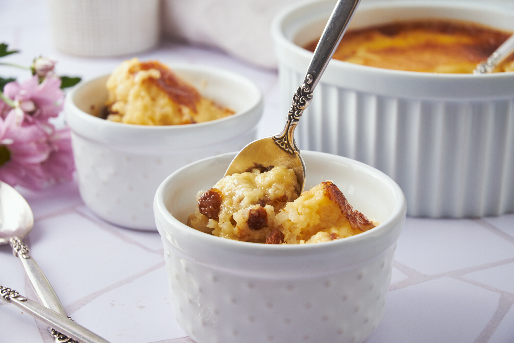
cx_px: 257
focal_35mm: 105
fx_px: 1499
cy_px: 172
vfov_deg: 13.0
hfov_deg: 19.5
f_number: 8
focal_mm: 70
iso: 100
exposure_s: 1/100
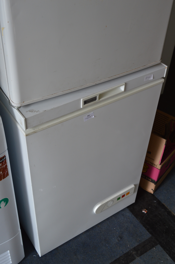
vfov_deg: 43.6
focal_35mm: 45
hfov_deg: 29.8
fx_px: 329
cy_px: 132
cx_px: 88
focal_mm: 30
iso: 400
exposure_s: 1/100
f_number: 5
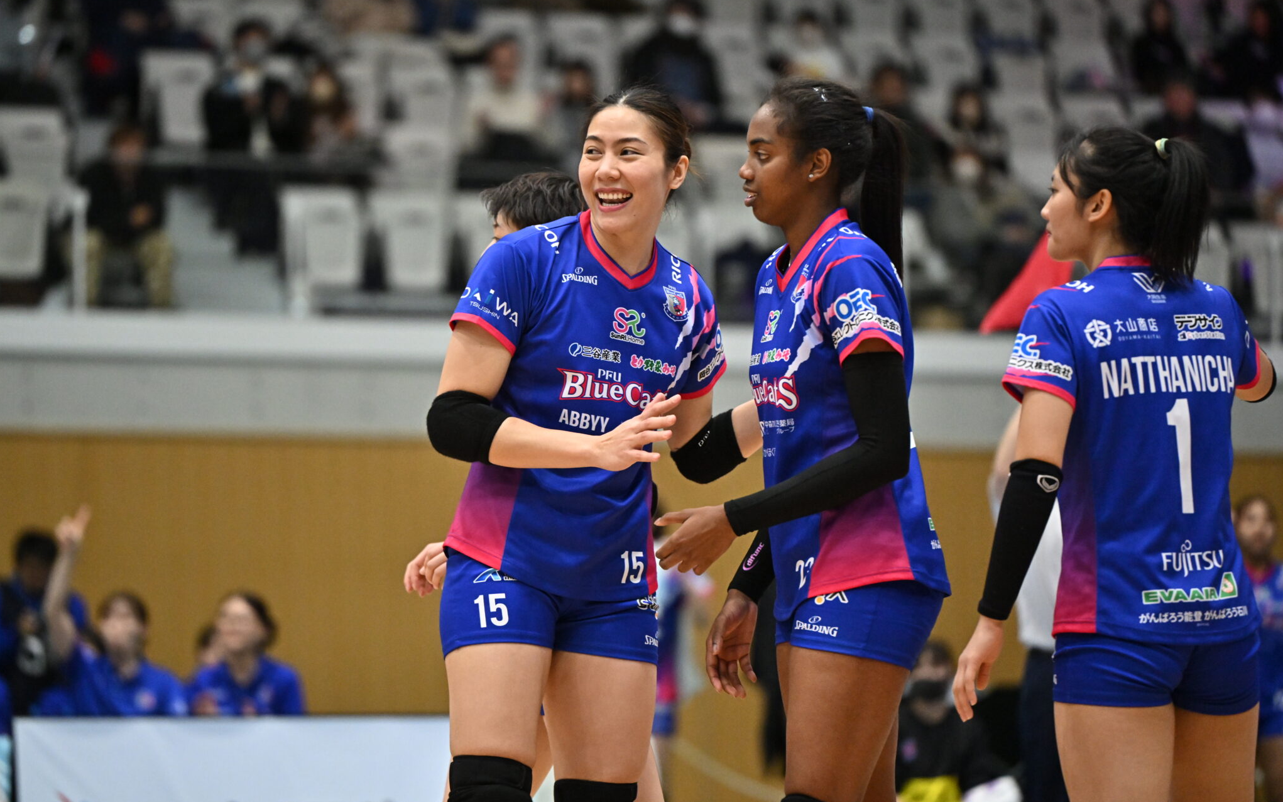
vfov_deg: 7.1
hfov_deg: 11.4
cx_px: 640
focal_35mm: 184
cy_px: 375
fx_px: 6433
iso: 4000
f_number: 2.8
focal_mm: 180
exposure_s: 1/1250
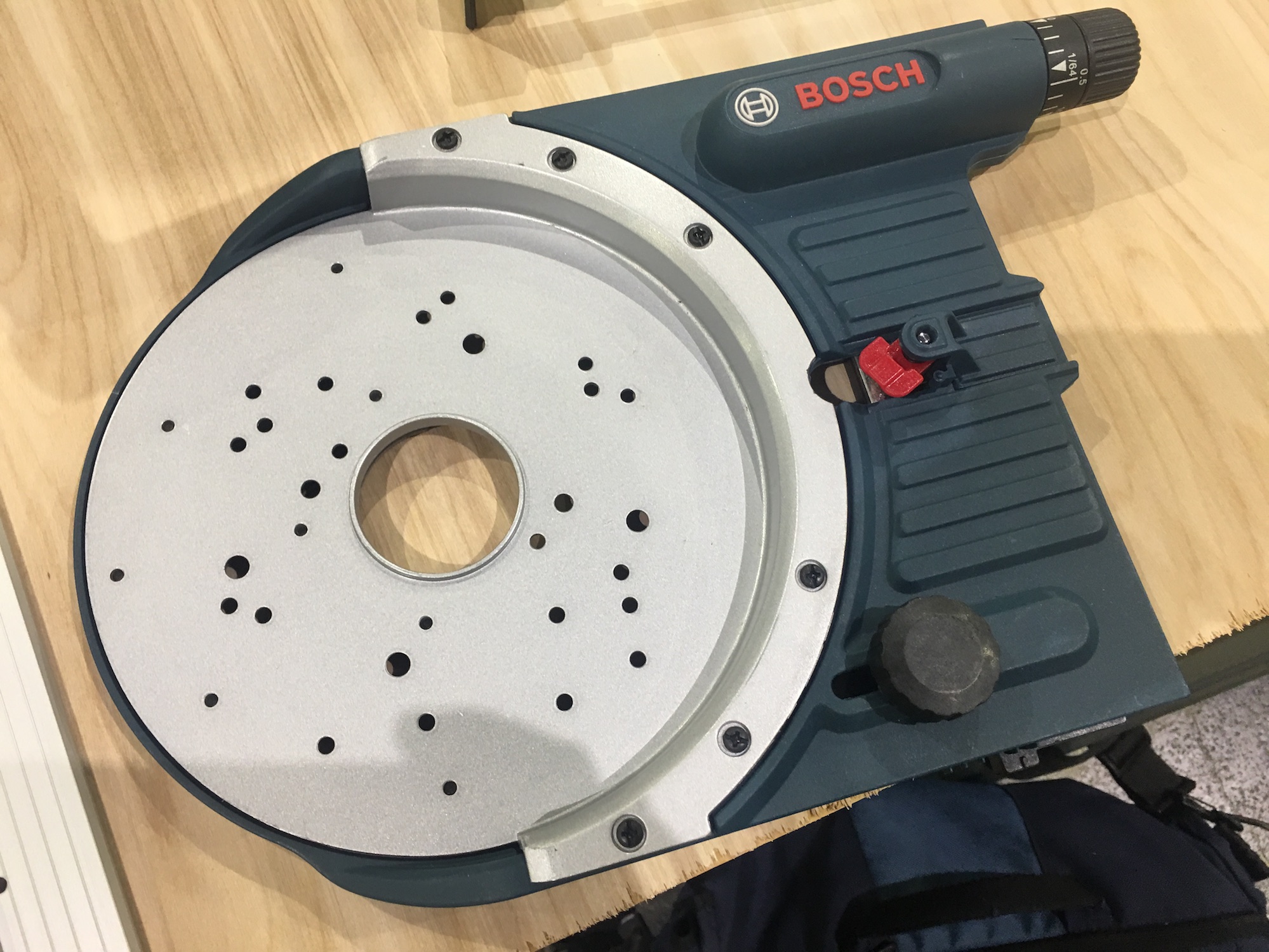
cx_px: 634
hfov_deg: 61.7
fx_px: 1063
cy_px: 476
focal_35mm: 29
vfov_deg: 48.2
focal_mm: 4.15
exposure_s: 1/33
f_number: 2.2
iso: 50
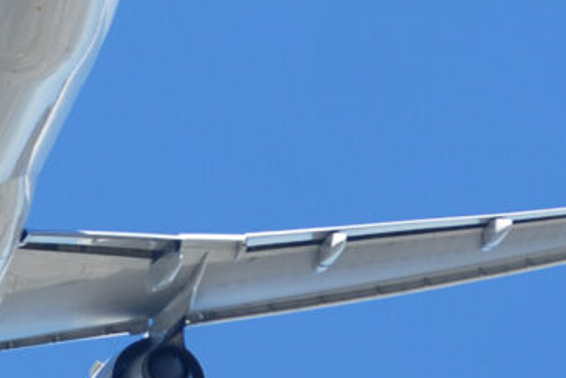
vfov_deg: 0.7
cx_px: 41
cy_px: 31
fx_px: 31739
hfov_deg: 1.0
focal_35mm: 2018
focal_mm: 300
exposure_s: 1/500
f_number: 5
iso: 100
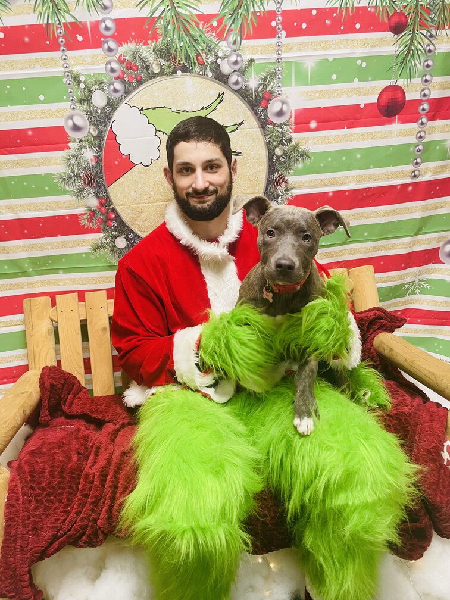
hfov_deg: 53.1
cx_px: 225
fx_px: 451
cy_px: 300
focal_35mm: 26
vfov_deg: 67.3
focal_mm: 4.2
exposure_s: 1/60
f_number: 1.6
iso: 100
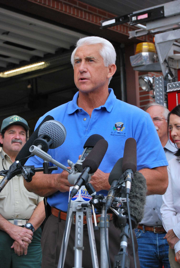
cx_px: 90
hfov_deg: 16.6
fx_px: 617
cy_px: 134
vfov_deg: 24.6
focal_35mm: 82
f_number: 6.3
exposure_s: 1/400
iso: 400
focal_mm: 55
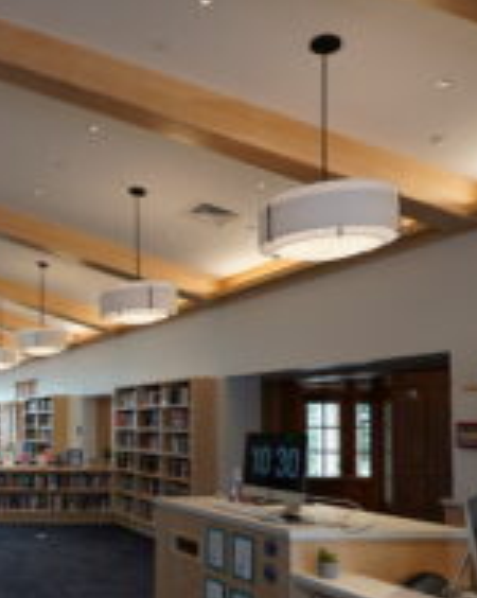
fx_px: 636
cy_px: 394
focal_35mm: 36
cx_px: -140
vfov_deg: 49.5
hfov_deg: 31.7
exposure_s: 1/160
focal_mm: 16
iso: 800
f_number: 4
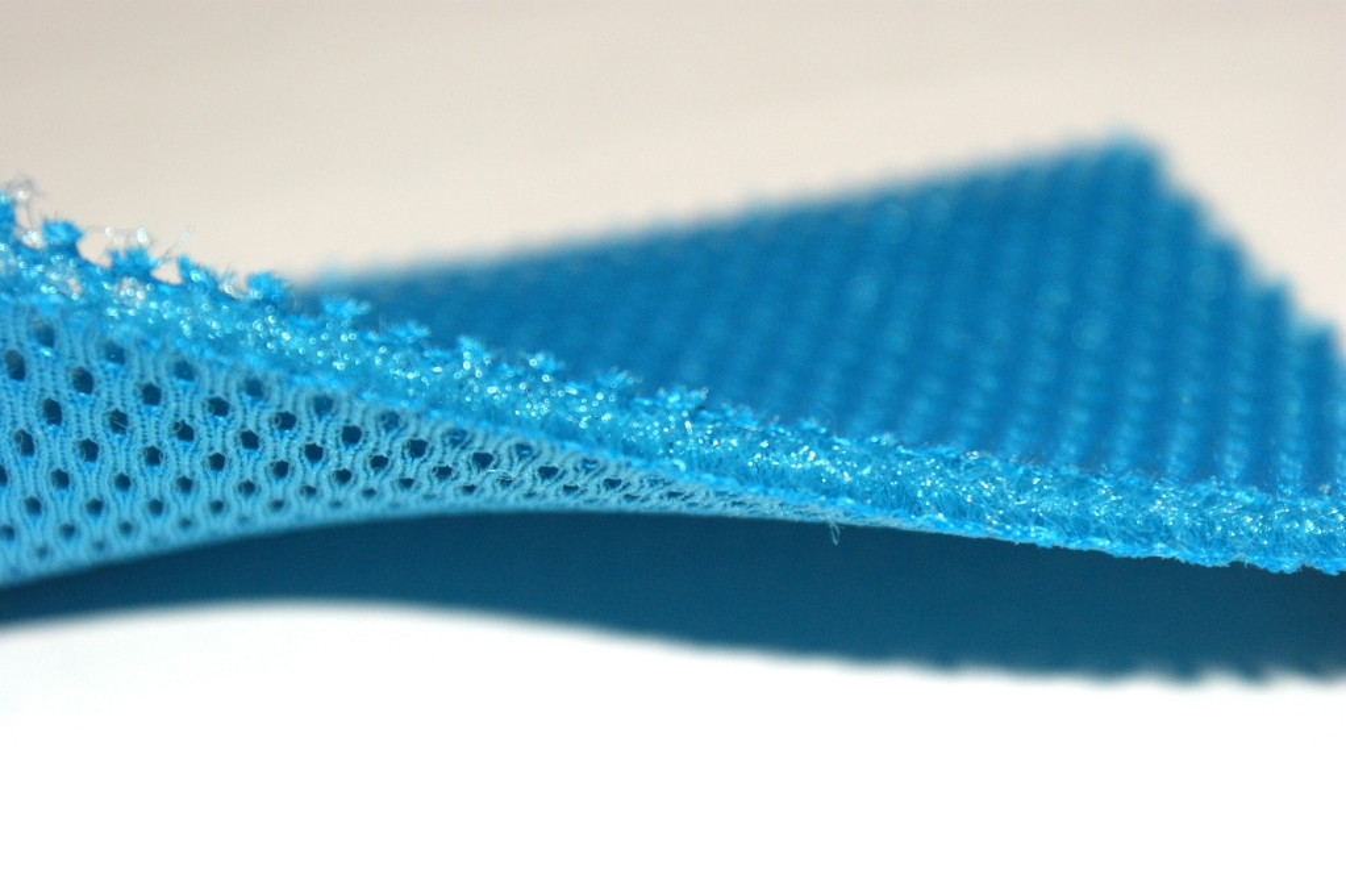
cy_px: 448
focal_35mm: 105
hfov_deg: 19.5
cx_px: 673
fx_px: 3924
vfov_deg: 13.0
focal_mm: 70
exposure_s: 1/125
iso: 400
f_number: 6.3
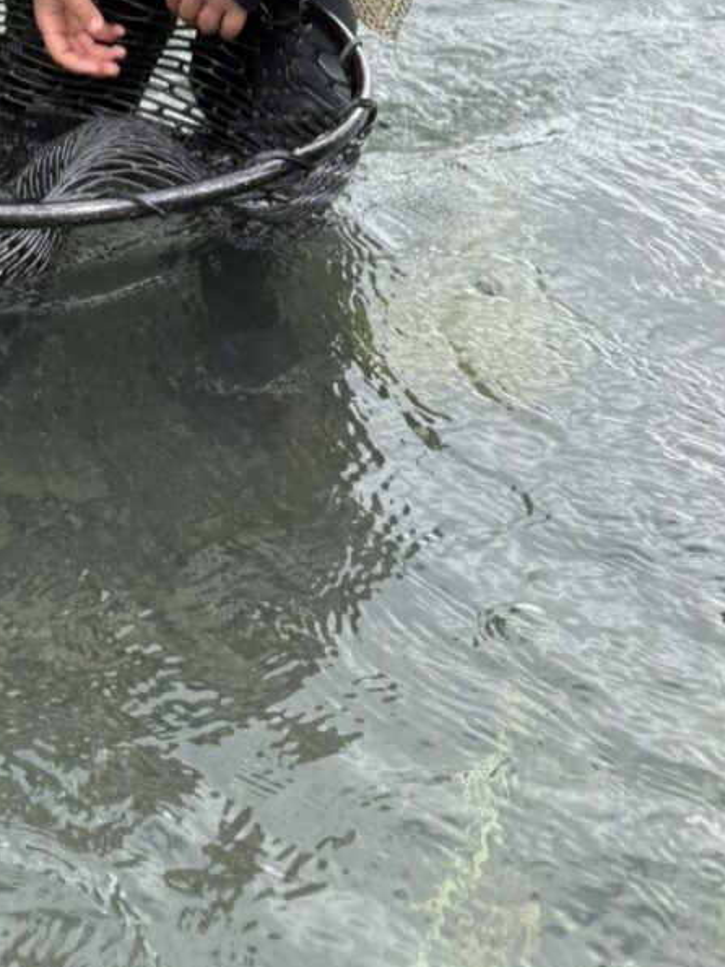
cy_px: -49
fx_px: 1732
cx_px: -78
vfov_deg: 28.8
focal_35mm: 62
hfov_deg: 22.3
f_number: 1.78
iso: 100
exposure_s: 1/1156
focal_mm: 6.76
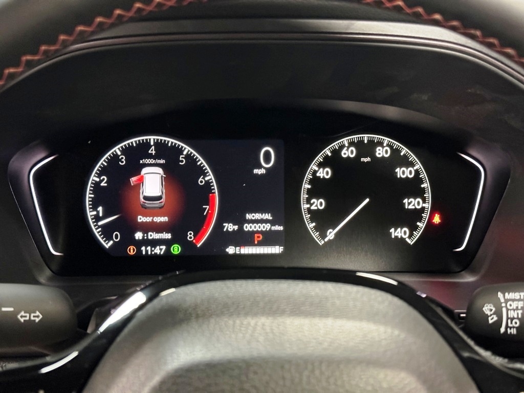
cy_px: 196
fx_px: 727
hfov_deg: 39.7
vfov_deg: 30.3
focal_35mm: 48
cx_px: 262
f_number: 1.78
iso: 640
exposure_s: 1/24
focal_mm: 6.86
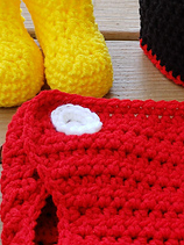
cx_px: 162
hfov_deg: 18.4
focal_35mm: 79
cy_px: 89
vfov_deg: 24.6
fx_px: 560
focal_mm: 4.3
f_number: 1.5
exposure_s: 1/223
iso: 50
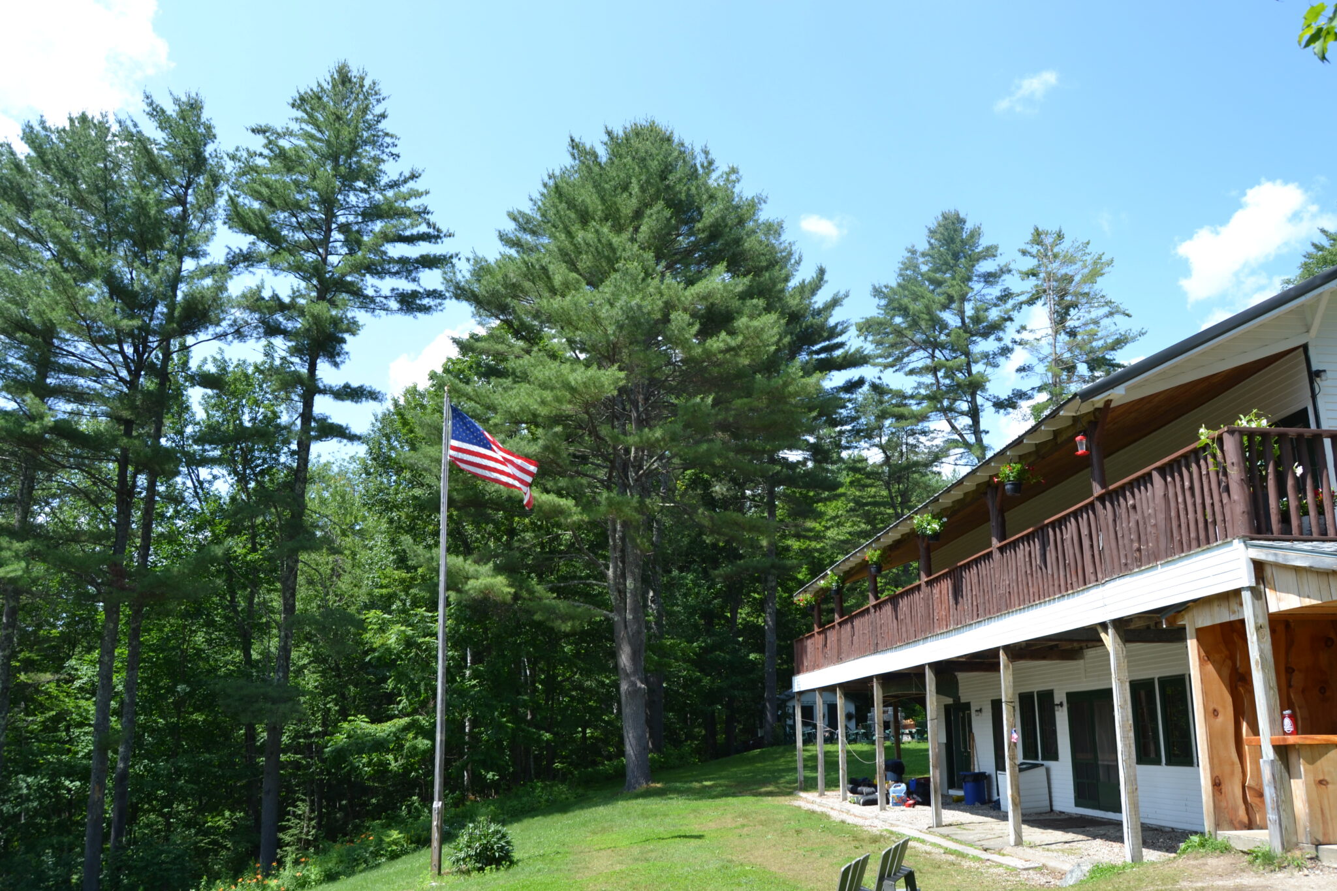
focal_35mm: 27
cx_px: 668
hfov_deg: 67.4
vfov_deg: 47.9
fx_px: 1003
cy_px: 446
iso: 100
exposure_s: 1/160
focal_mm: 18
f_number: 6.3
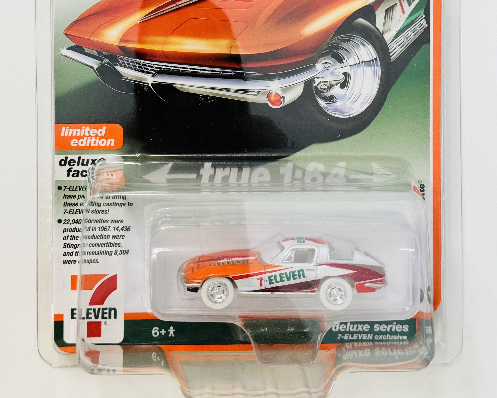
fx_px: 927
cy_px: 80
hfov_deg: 30.0
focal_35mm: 63
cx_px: 248
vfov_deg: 23.9
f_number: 1.78
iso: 160
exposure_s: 1/60
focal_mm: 6.86
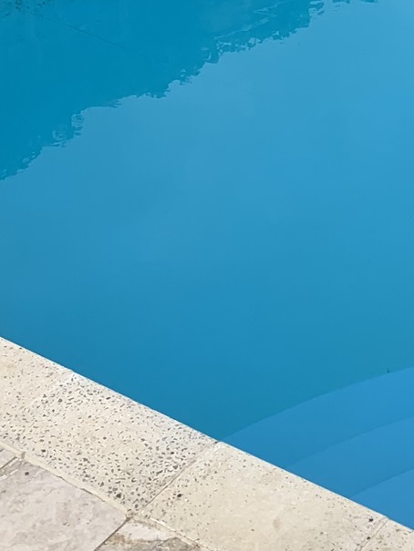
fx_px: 1403
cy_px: -96
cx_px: 547
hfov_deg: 15.9
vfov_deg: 20.9
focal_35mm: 88
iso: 25
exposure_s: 1/2075
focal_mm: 4.25
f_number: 1.8
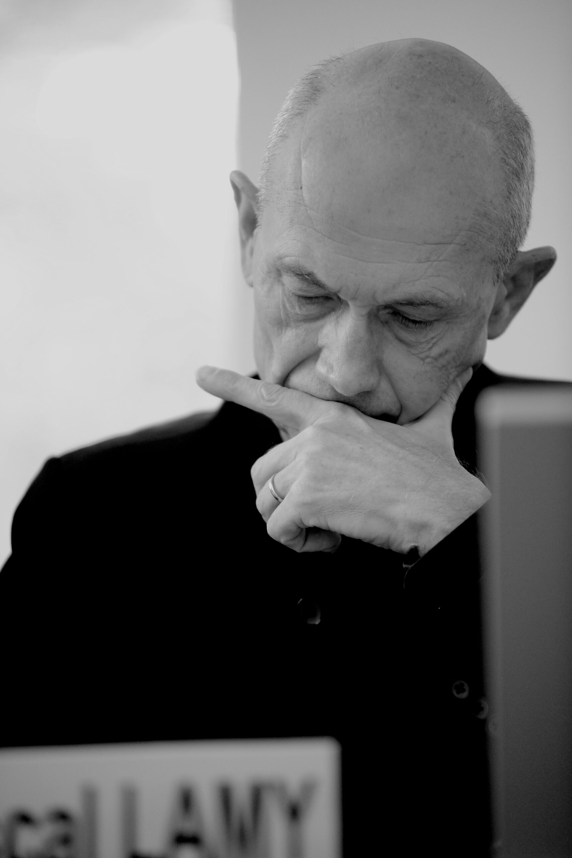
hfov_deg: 6.9
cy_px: 429
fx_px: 4766
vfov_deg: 10.3
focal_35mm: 200
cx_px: 286
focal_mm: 200
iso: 1600
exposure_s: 1/60
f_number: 2.8
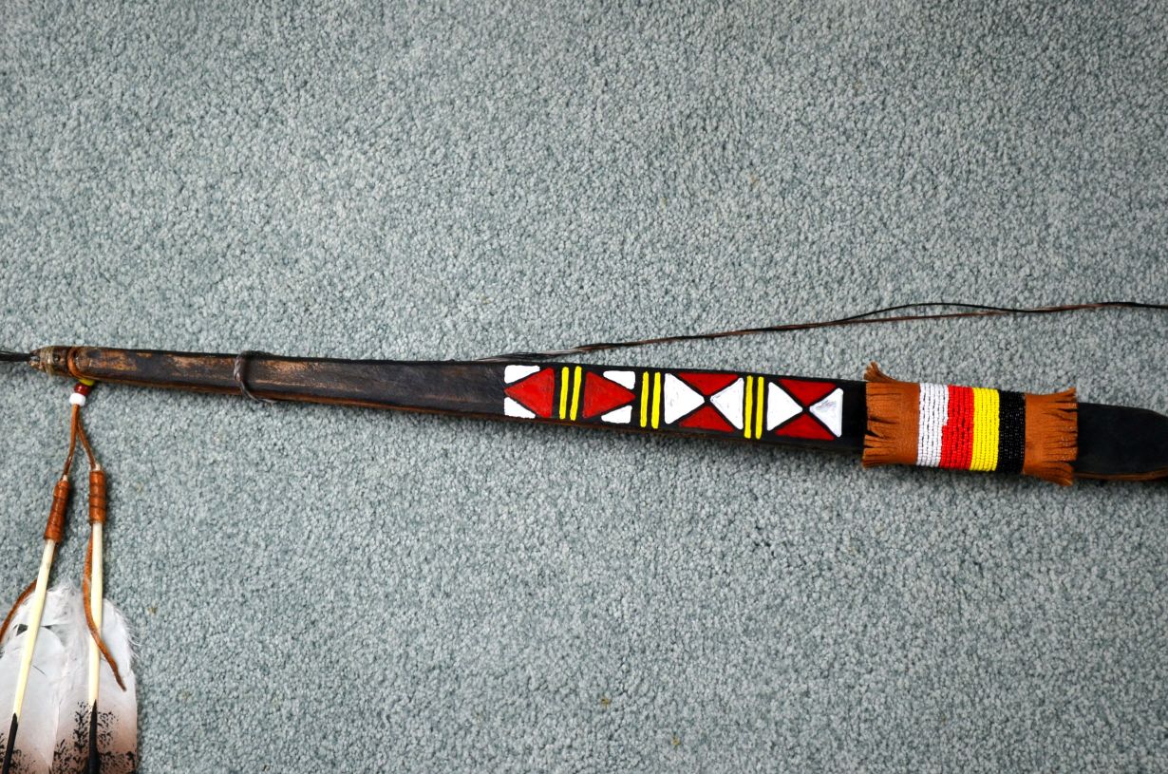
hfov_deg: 24.7
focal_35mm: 82
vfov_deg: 16.5
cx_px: 584
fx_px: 2671
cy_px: 387
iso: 500
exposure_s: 1/60
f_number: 5.6
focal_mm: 55
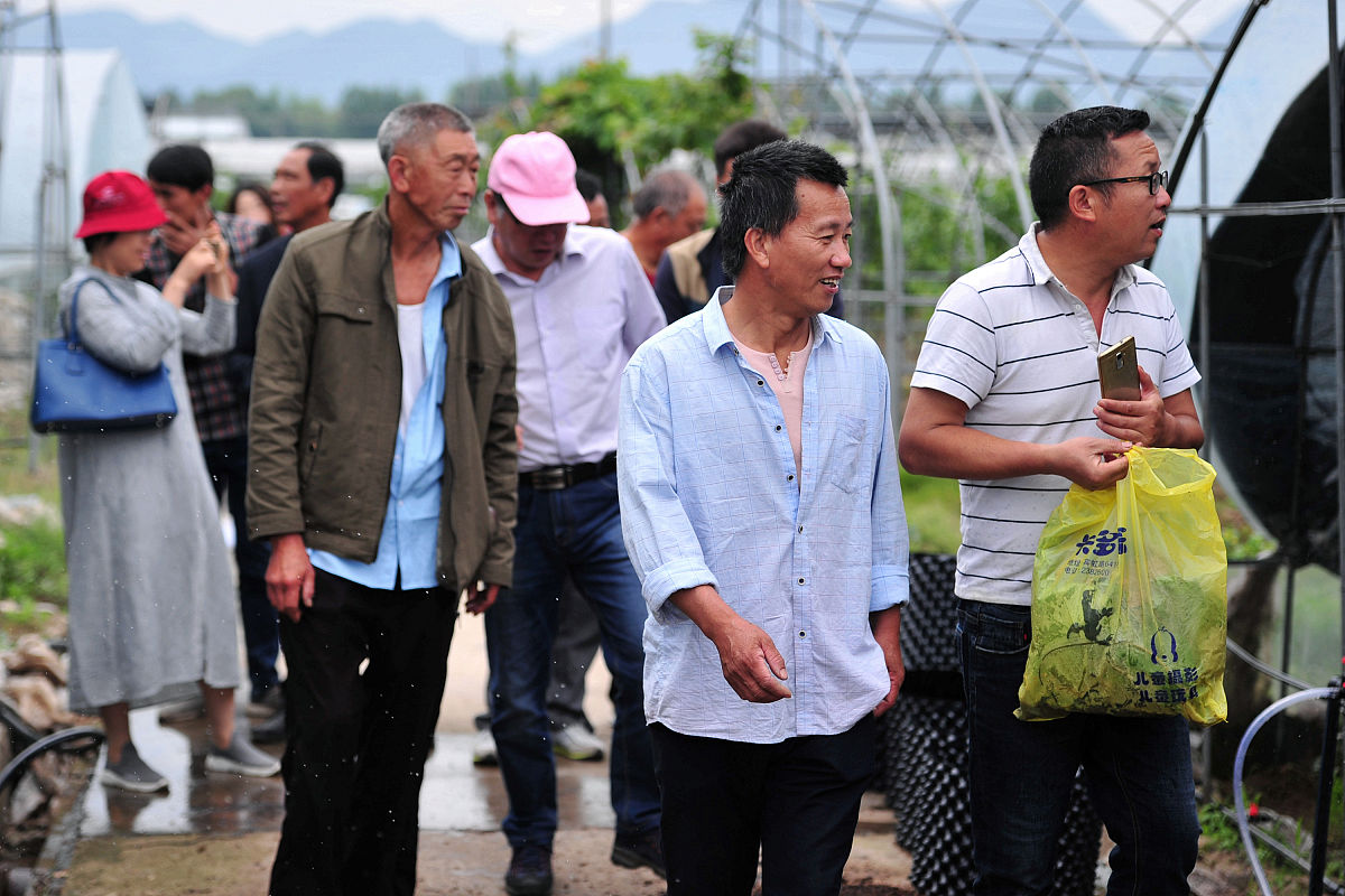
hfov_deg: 28.8
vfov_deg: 19.5
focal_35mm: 70
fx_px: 2615
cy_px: 448
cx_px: 672
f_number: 7.1
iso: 200
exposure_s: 1/1600
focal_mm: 70
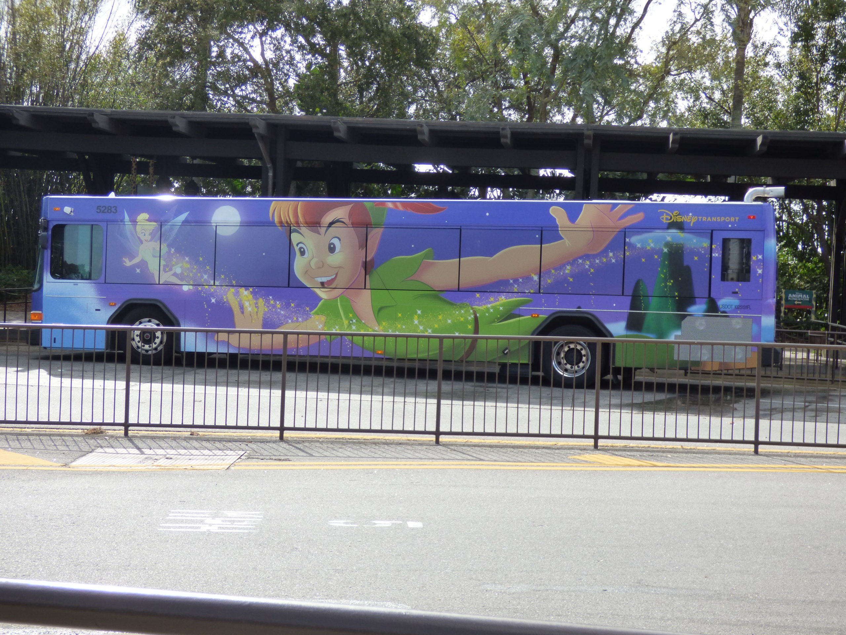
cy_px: 318
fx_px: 1417
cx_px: 423
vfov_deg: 25.2
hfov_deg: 33.2
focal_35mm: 58
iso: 160
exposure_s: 1/640
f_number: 4
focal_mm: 9.92
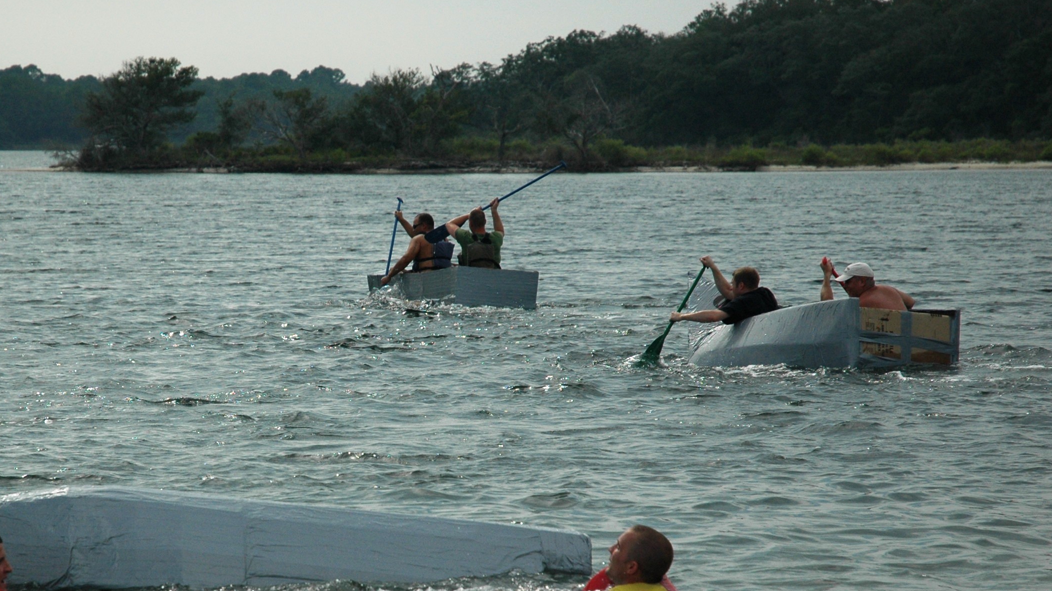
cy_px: 425
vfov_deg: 7.7
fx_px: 4379
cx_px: 364
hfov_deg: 13.7
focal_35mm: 157
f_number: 4.5
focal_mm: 70
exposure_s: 1/3200
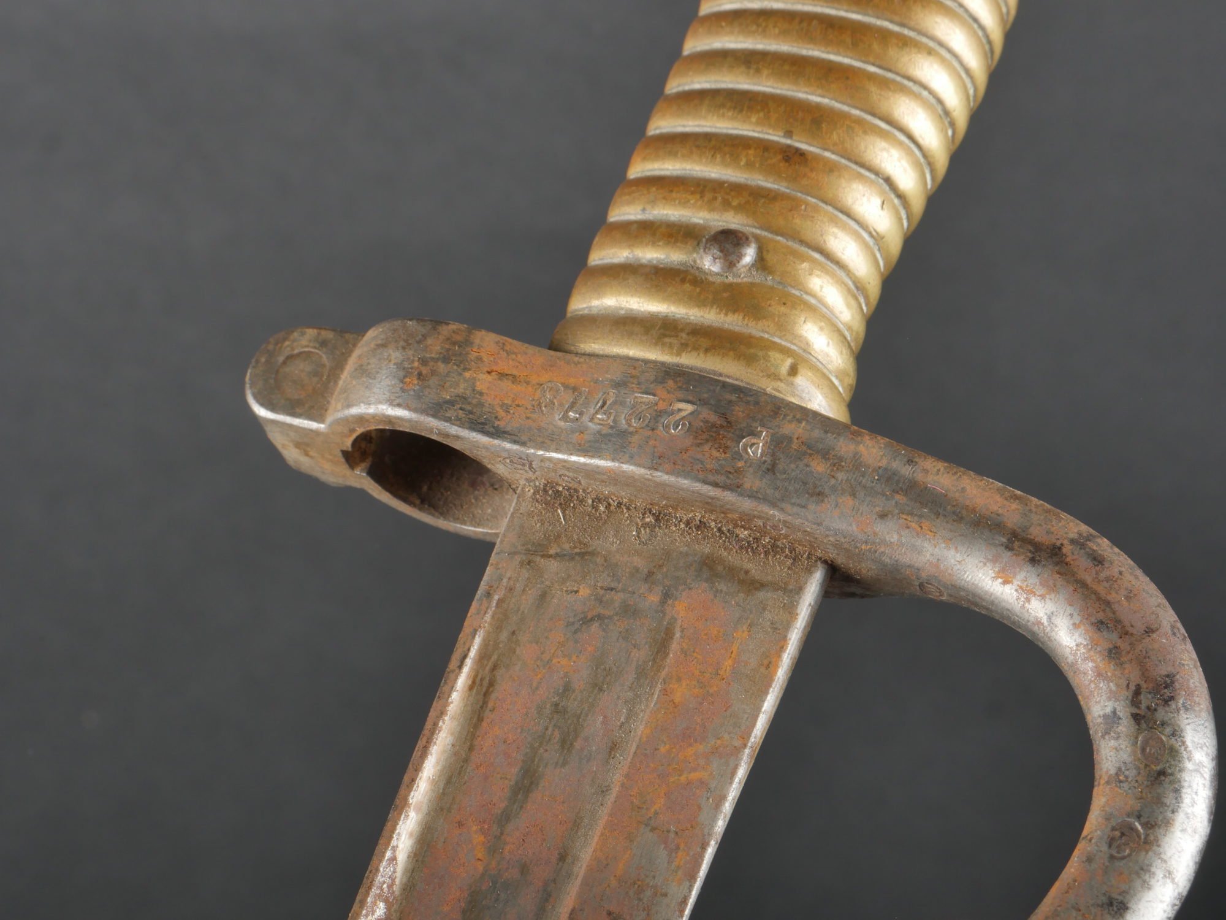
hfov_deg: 23.3
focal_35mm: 84
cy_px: 460
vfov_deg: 17.6
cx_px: 613
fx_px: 2975
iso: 200
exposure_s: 1/250
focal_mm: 42
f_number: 18
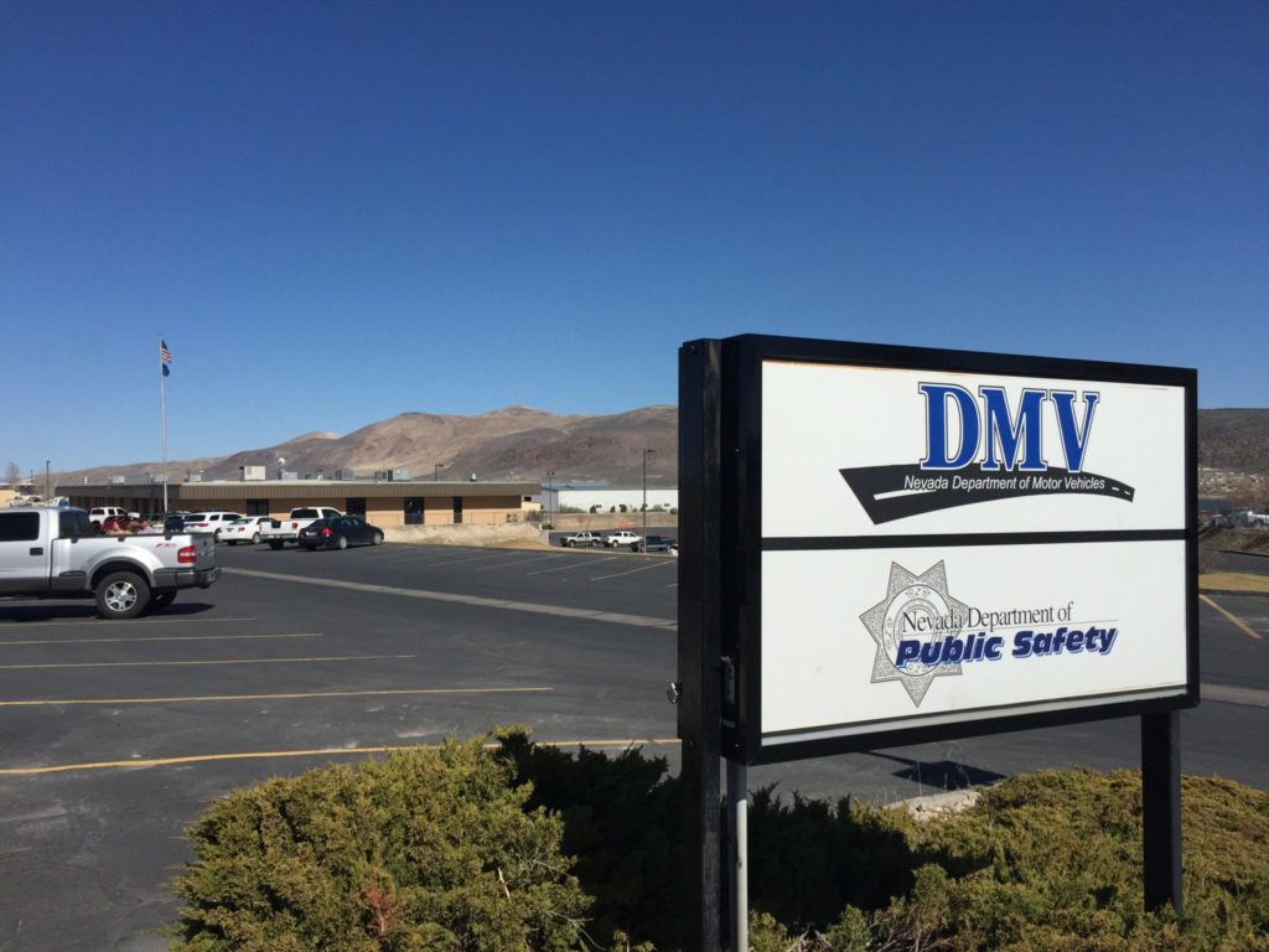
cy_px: 476
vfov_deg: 48.2
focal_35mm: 29
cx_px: 634
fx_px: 1063
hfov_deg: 61.7
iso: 32
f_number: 2.2
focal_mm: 4.15
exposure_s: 1/5650
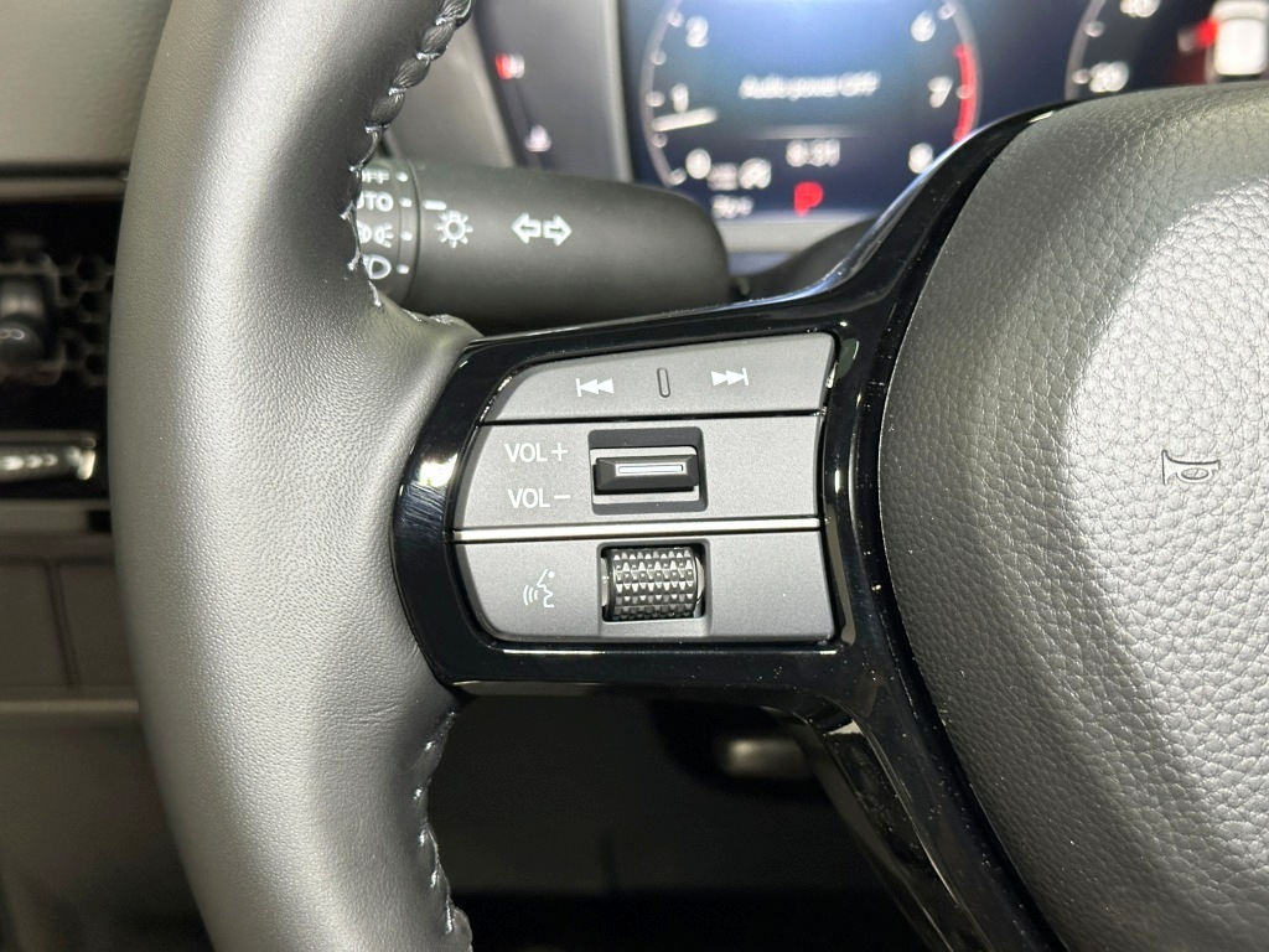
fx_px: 1760
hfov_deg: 39.7
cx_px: 634
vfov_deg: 30.3
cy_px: 476
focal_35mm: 48
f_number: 1.78
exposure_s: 1/40
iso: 400
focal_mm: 6.86
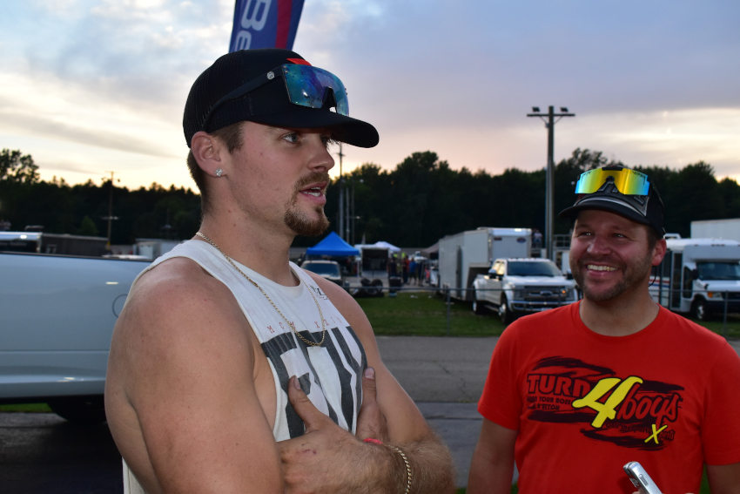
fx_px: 771
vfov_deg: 35.5
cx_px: 370
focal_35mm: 38
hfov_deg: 51.3
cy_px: 247
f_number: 6.3
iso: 800
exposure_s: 1/200
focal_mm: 25
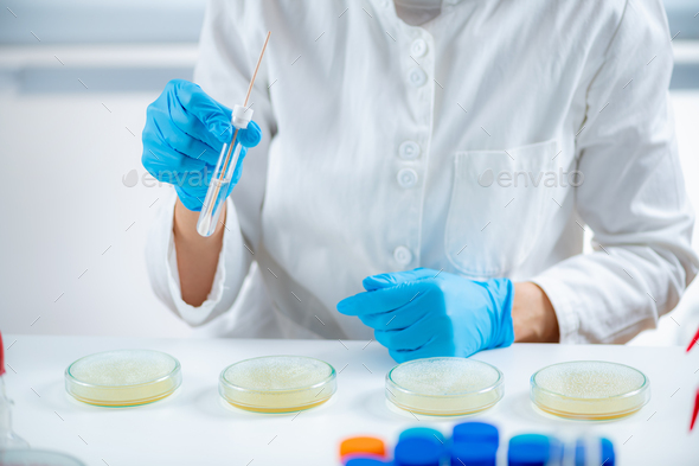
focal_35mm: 105
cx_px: 350
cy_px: 233
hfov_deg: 19.5
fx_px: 2038
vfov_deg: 13.0
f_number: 3.2
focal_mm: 105
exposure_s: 1/250
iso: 64
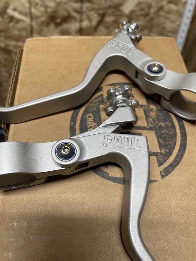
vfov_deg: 67.3
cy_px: 130
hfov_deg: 53.1
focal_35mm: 26
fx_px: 196
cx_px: 98
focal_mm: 4.2
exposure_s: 1/60
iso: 80
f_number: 1.6
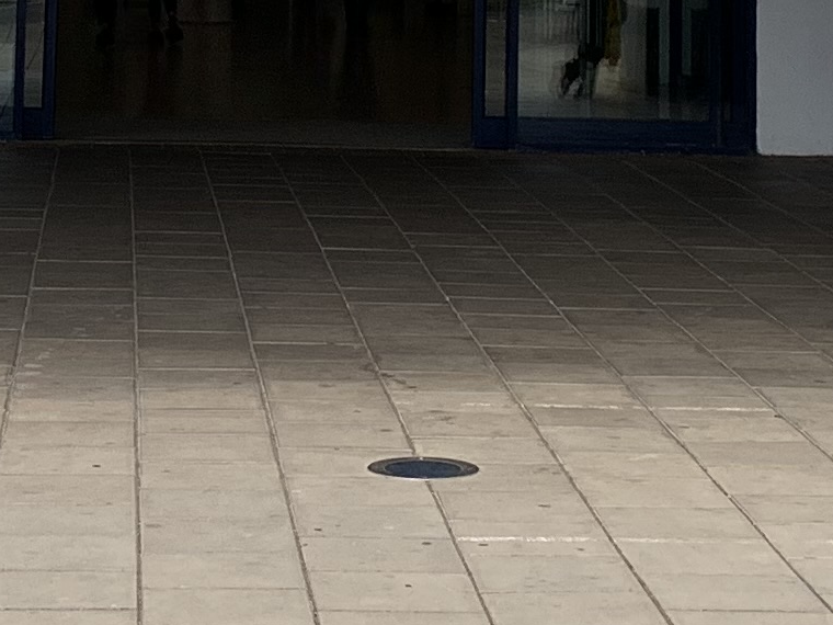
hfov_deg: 14.3
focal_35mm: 138
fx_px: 3321
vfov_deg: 10.2
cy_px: -466
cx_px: 271
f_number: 1.8
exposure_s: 1/1718
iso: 25
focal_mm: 4.25
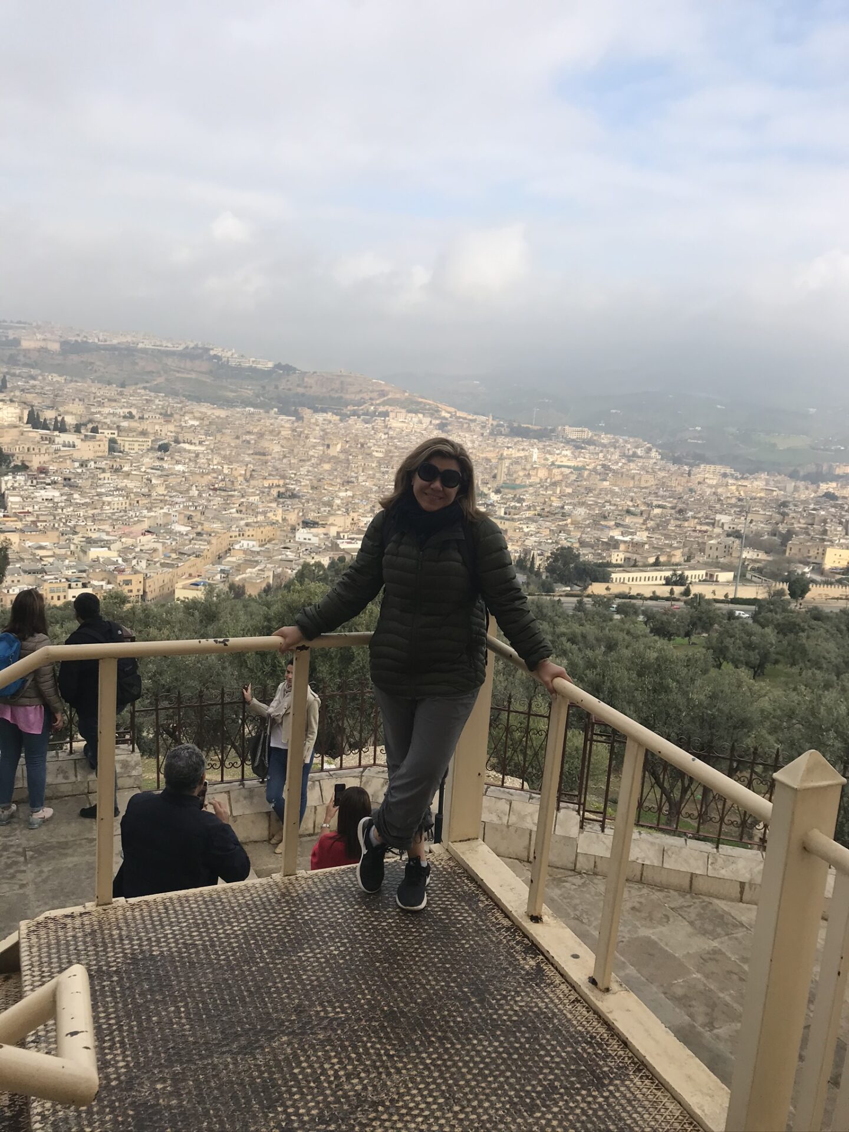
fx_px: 916
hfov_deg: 49.7
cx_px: 424
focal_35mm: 28
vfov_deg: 63.4
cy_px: 566
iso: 20
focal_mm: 3.99
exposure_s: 1/1808
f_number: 1.8
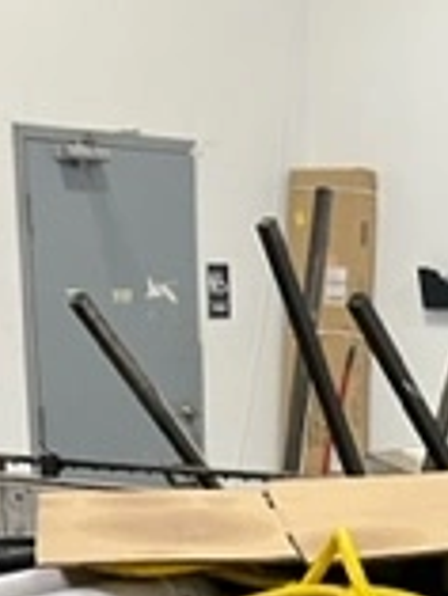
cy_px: 983
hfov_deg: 13.8
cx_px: 421
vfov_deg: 16.3
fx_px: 1827
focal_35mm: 106
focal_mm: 5.7
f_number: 1.5
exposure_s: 1/60
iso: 125
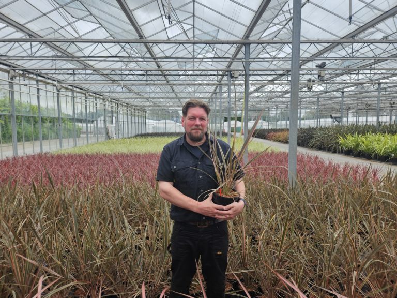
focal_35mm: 23
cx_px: 198
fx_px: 264
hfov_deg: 73.9
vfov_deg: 58.9
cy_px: 149
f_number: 1.8
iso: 25
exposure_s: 1/331
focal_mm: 5.4
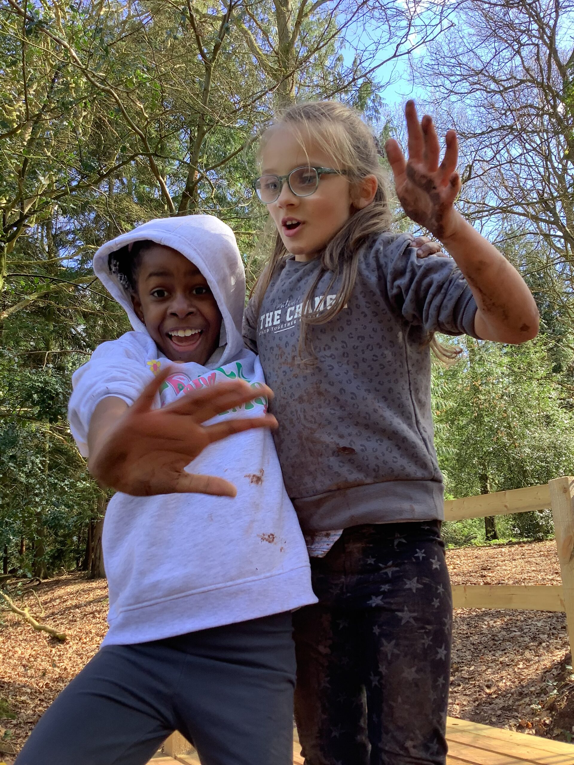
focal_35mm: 31
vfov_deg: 58.4
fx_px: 685
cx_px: 287
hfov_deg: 45.4
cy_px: 382
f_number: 2.4
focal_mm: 3.3
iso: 32
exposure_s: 1/100
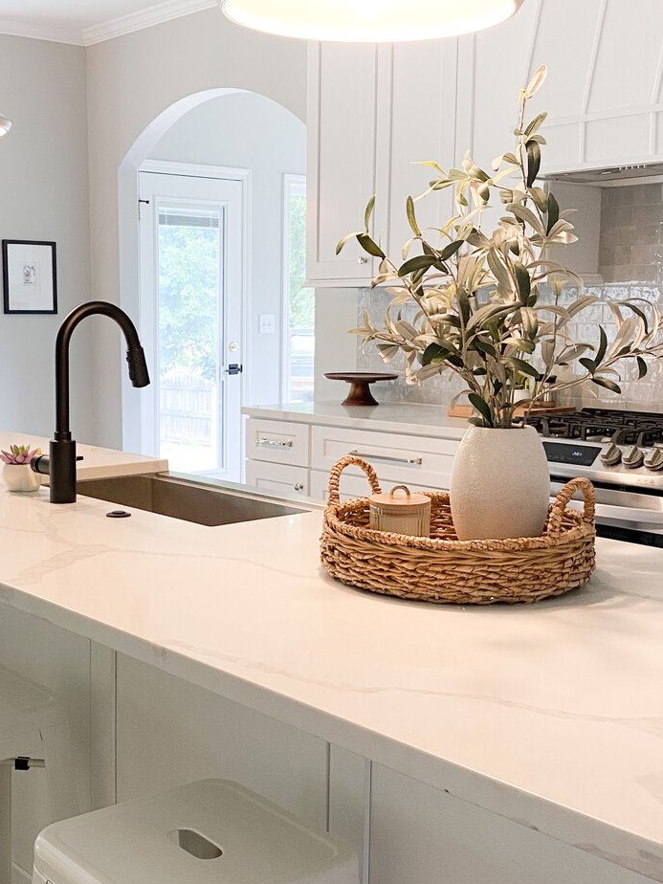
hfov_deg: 32.0
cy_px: 458
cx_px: 232
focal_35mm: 45
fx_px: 1149
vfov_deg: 42.1
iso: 100
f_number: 1.8
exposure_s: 1/60
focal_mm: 4.25
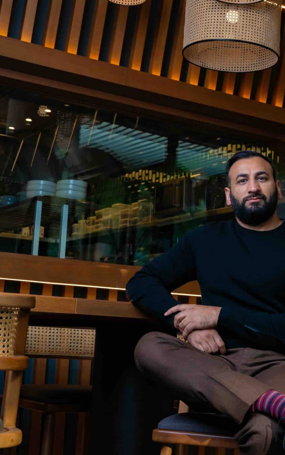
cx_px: 247
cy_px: 228
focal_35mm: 65
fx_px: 805
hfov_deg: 19.8
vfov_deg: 31.6
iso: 640
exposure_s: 1/160
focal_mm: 34.4
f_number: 5.6
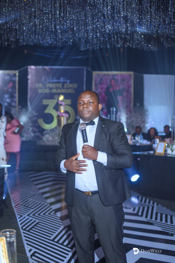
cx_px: 88
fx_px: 364
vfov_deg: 39.6
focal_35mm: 50
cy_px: 132
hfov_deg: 27.0
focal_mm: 50
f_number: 2.8
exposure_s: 1/200
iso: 100
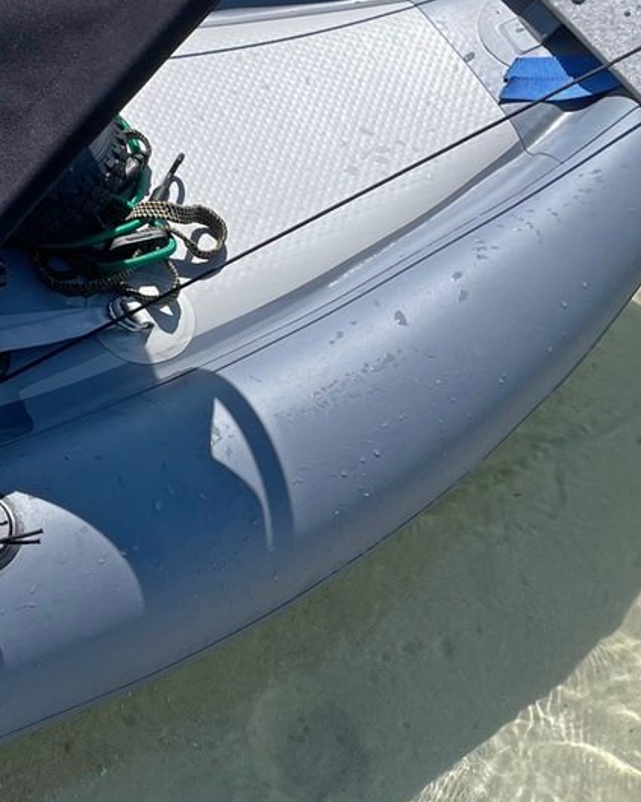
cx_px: 58
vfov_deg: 26.2
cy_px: 234
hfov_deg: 20.8
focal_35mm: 72
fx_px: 1708
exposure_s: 1/4525
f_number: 1.6
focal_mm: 5.1
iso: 32
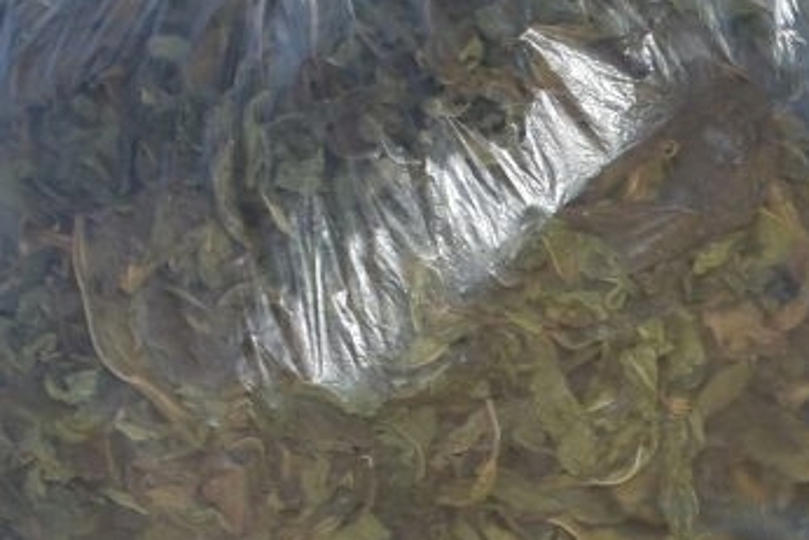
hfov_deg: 7.6
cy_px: 907
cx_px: 1150
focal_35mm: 265
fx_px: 5957
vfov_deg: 5.1
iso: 100
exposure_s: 1/200
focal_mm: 34
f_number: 13
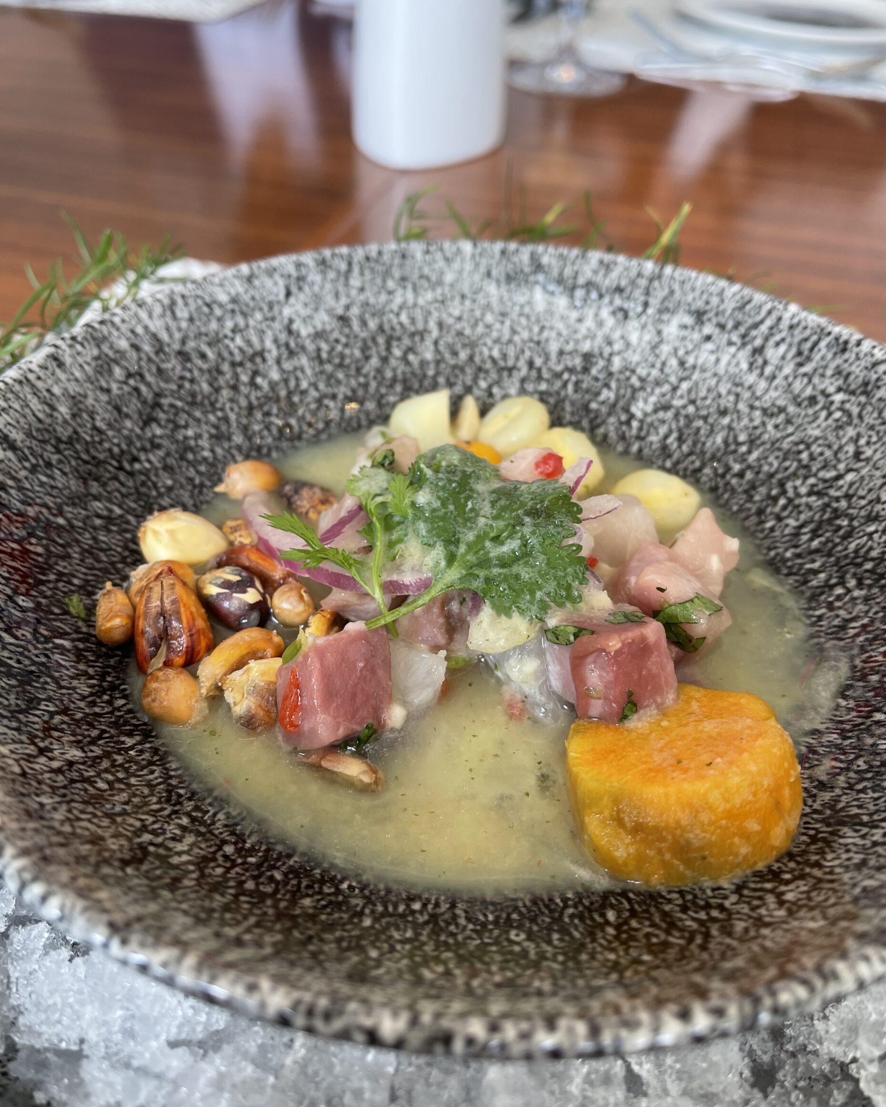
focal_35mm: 28
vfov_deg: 62.2
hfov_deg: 51.5
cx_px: 454
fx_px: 918
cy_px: 558
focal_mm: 5.1
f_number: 1.6
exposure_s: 1/120
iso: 64
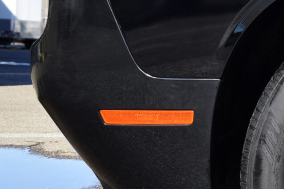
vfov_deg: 11.8
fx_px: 915
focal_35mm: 116
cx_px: 447
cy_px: 105
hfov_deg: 15.9
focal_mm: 24
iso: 200
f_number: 8
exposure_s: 1/250
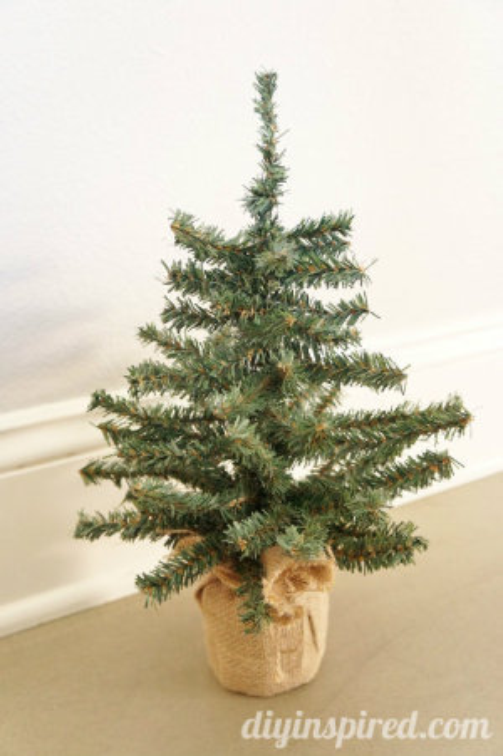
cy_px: 378
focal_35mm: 33
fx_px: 693
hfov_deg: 39.9
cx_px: 252
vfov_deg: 57.3
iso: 3200
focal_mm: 22
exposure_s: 1/60
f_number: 4
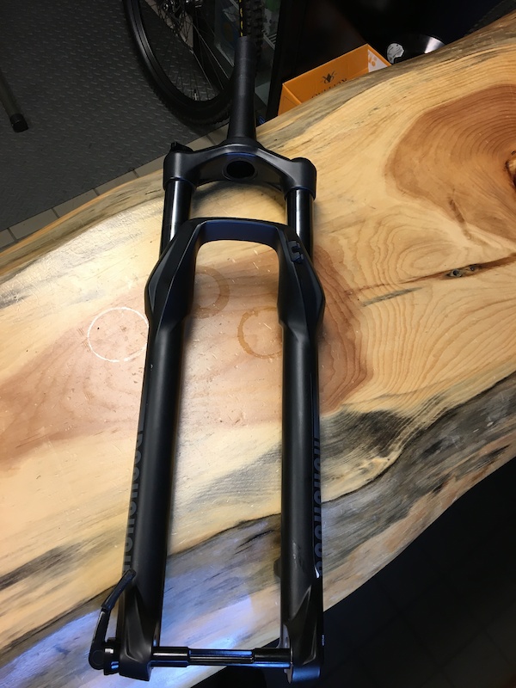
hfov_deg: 48.2
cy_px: 344
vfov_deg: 61.7
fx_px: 576
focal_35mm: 29
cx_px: 258
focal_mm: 4.15
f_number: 2.2
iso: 64
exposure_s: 1/30
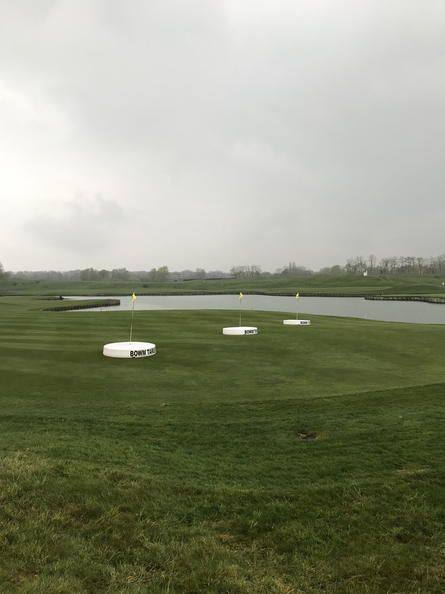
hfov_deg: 49.7
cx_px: 222
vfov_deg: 63.4
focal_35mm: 28
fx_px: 480
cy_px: 297
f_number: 1.8
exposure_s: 1/172
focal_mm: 3.99
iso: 20
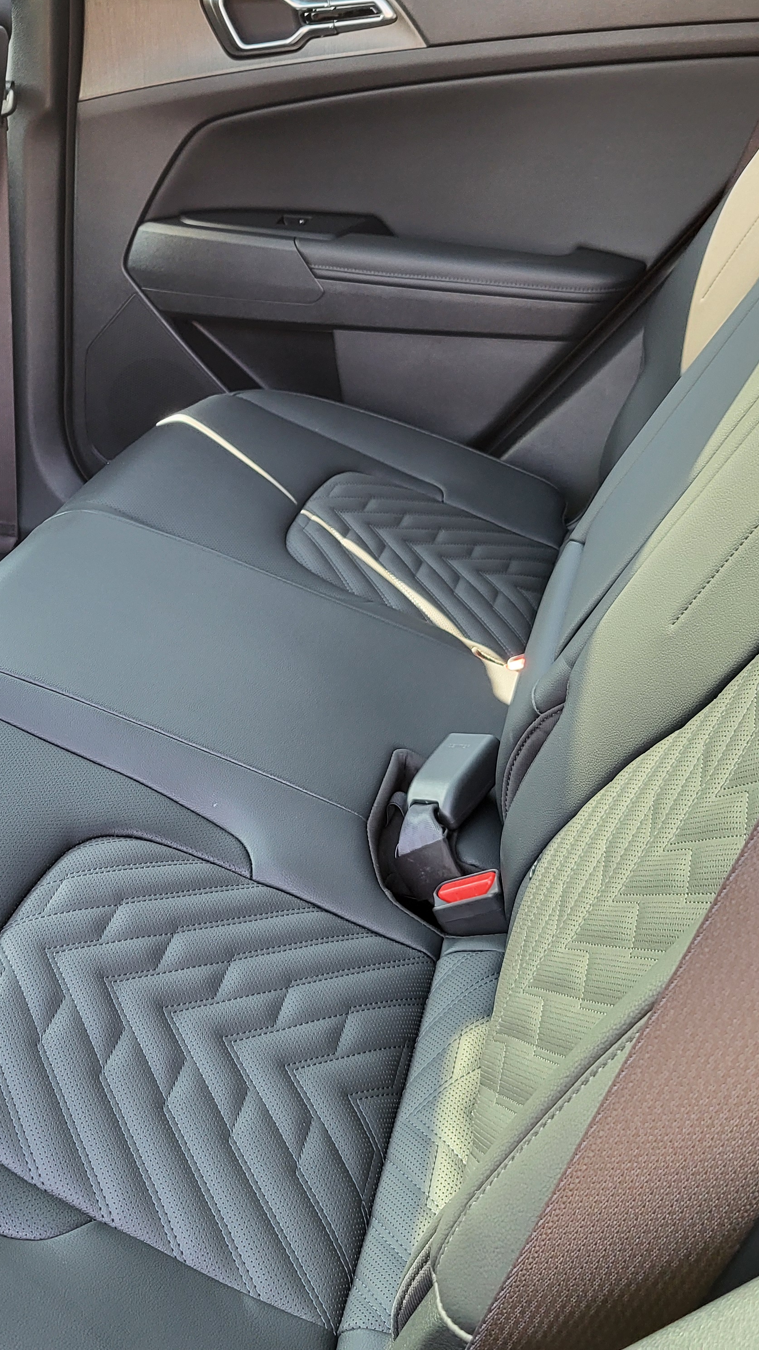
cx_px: 160
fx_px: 1360
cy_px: 672
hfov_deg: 30.5
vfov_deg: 52.8
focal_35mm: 38
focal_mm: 5.4
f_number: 1.8
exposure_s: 1/120
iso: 200
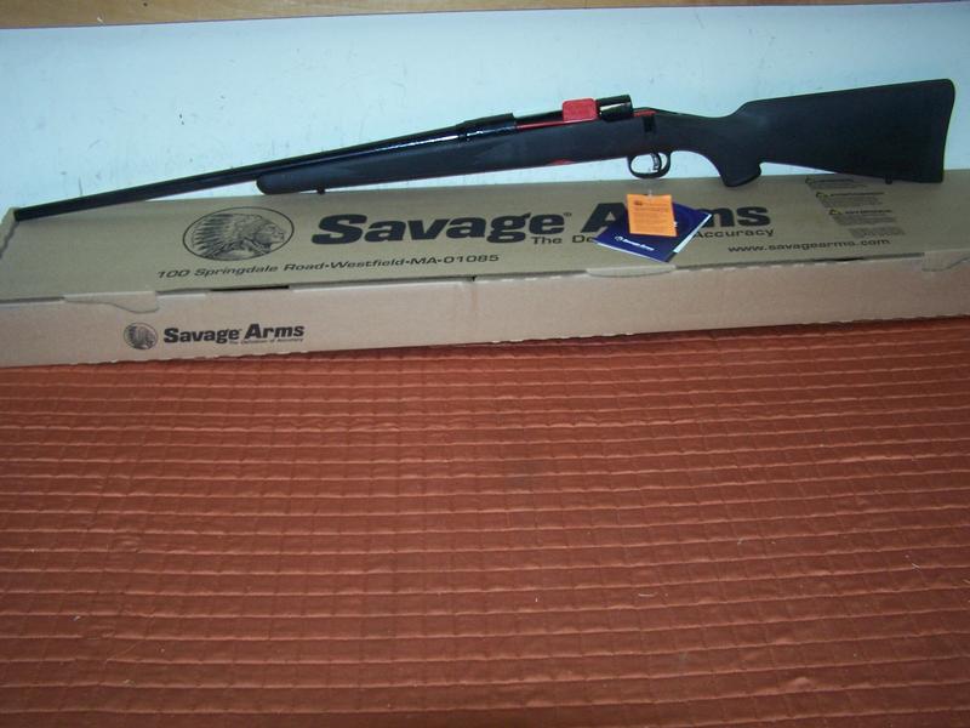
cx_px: 485
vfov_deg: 37.7
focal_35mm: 38
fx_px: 1065
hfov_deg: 49.0
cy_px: 364
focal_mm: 6.3
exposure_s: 1/60
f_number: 2.8
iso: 140
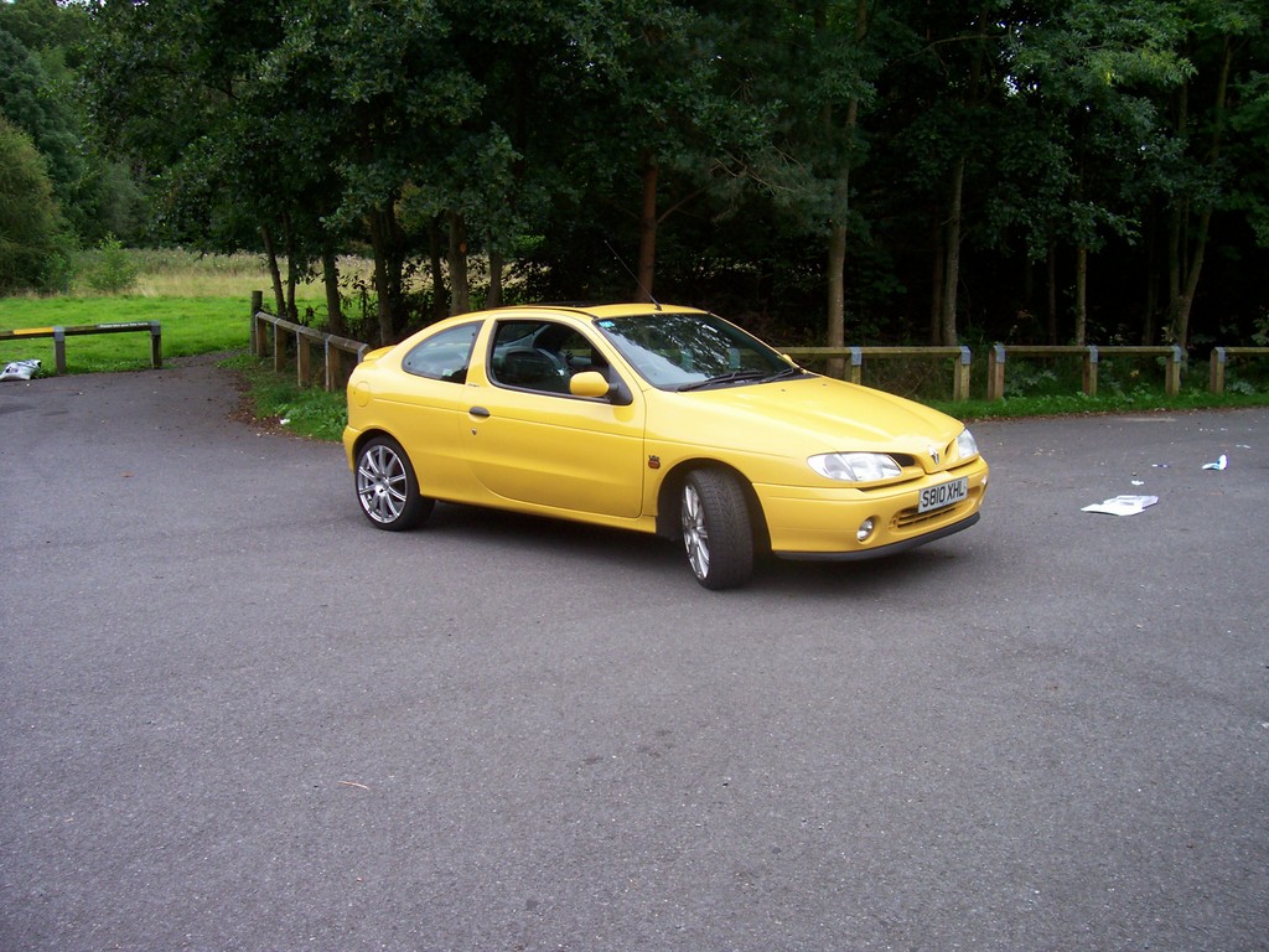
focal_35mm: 34
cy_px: 476
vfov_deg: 41.8
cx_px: 634
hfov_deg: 54.0
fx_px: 1246
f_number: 2.7
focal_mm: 5.6
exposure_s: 1/321
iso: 80
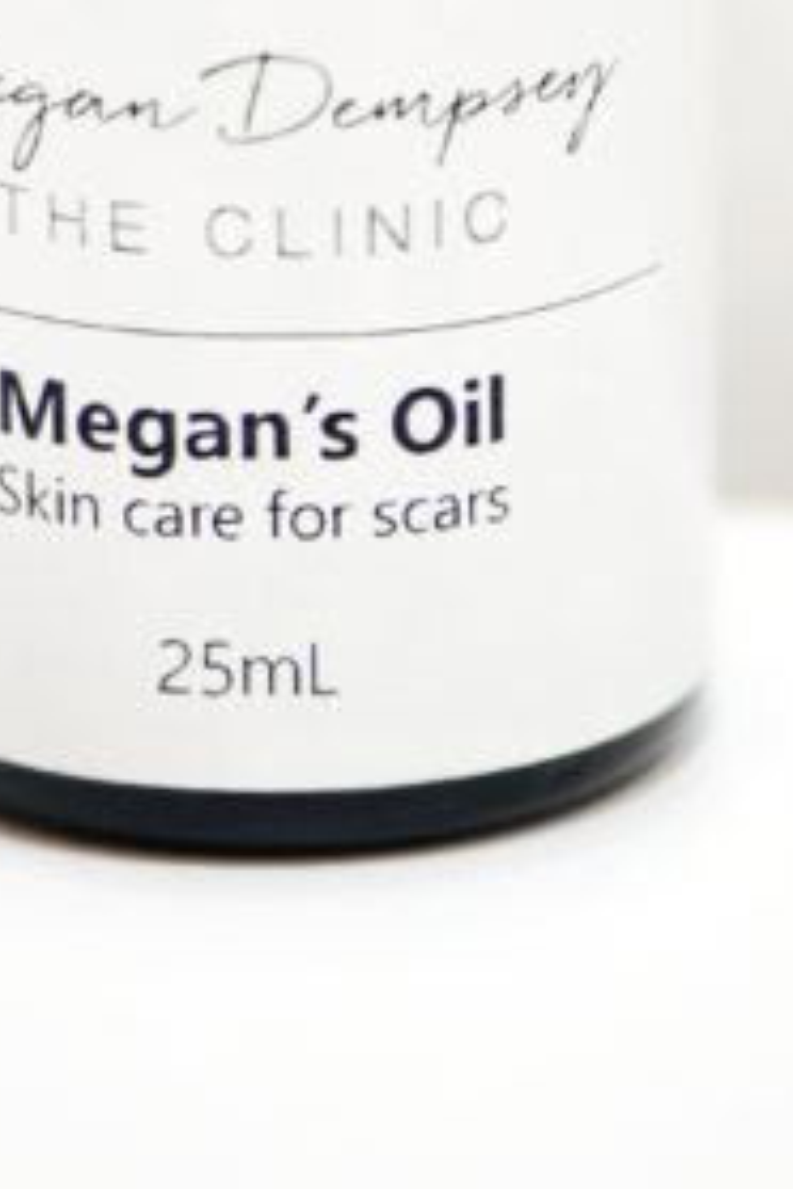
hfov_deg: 2.4
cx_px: 296
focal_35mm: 579
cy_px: -550
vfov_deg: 3.5
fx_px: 19124
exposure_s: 1/200
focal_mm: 105
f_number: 3.5
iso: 800
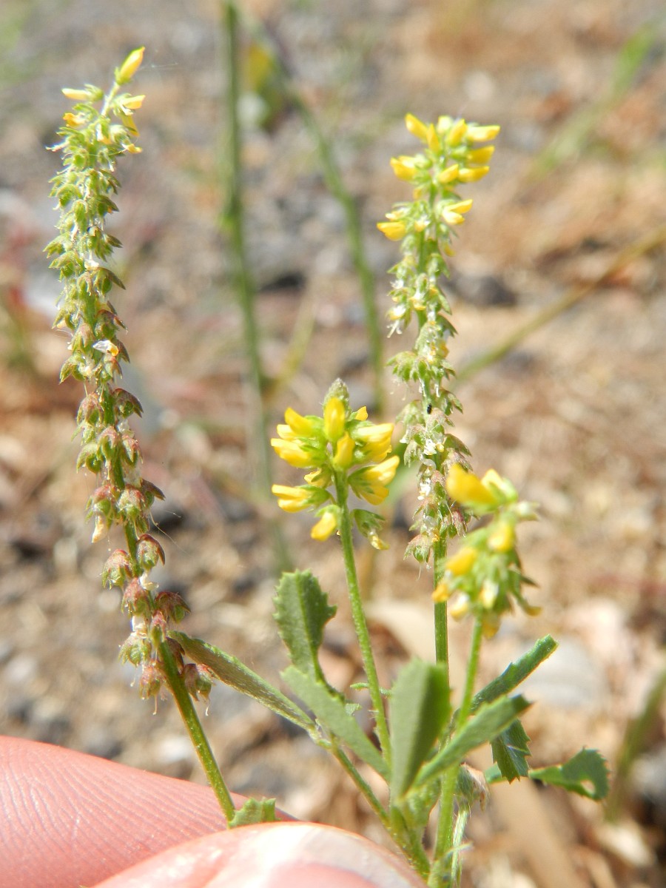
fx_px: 821
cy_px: 444
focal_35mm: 32
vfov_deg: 56.8
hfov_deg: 44.2
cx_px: 333
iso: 160
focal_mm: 5.6
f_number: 3.7
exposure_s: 1/500
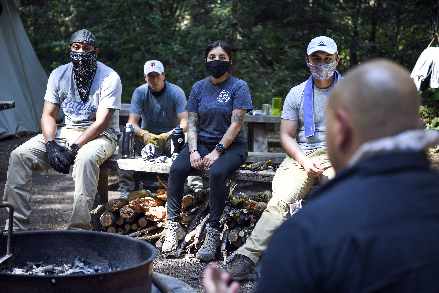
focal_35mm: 70
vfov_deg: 19.5
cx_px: 220
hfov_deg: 28.8
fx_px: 854
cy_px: 146
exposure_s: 1/250
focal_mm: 70
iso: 500
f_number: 3.2
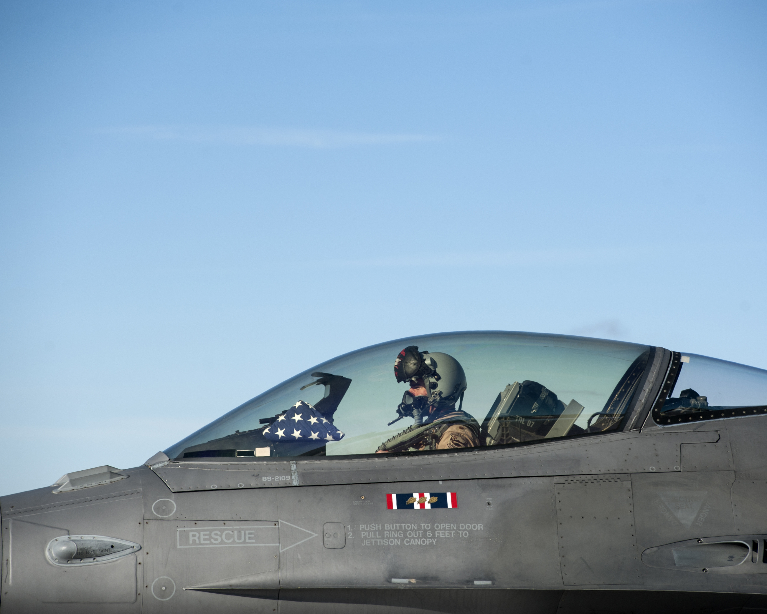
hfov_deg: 8.6
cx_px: 409
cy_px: 307
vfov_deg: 6.8
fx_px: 5130
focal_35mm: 226
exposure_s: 1/1600
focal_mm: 200
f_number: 6.3
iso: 200
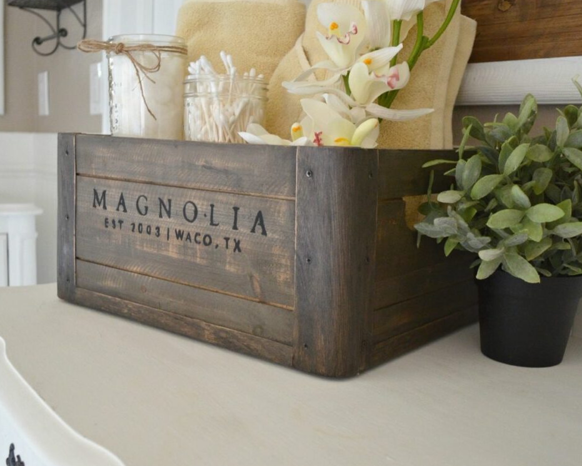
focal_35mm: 41
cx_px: 290
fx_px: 706
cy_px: 237
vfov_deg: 36.5
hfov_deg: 44.8
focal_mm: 18
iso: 1000
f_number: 3.5
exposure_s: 1/30
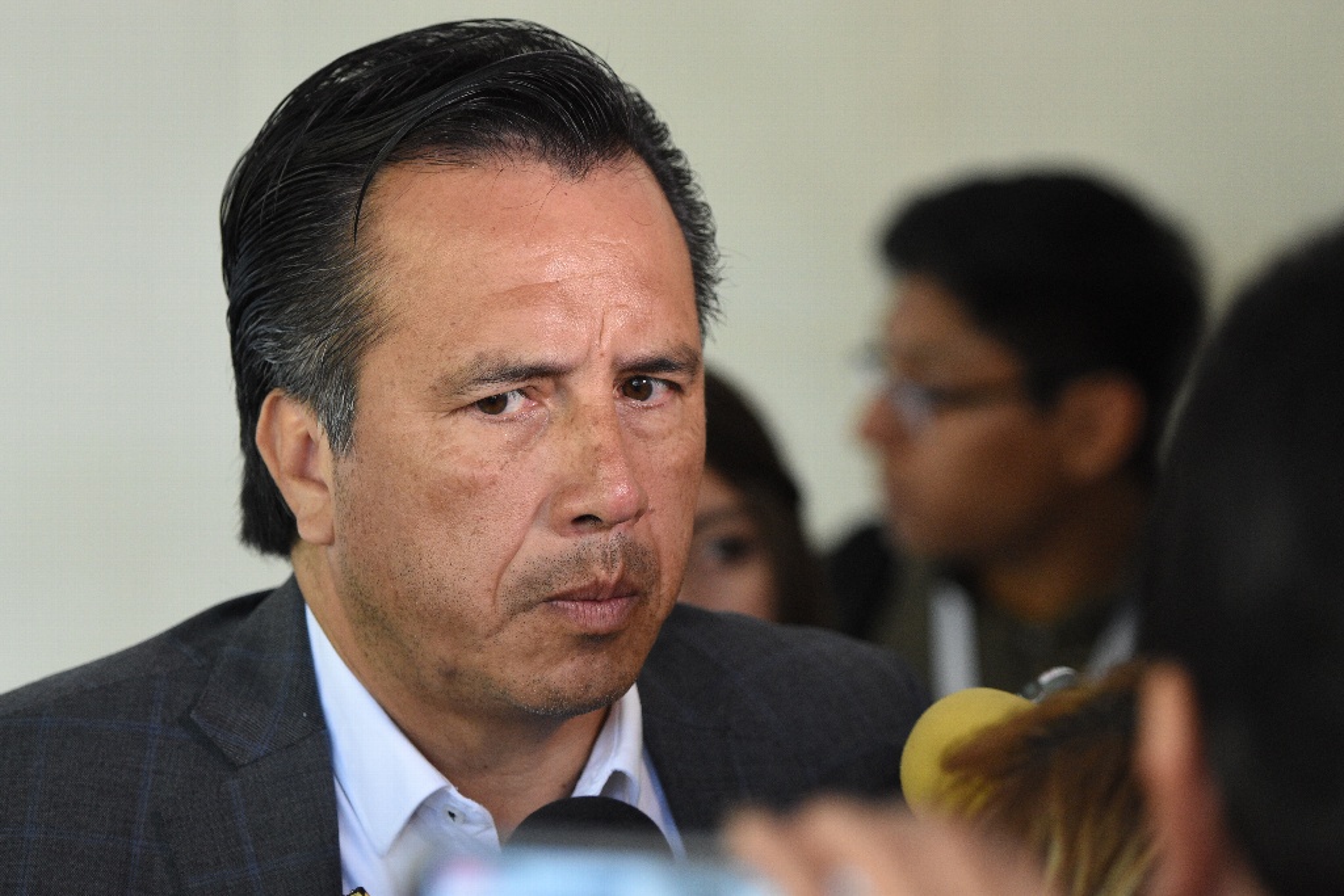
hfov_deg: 12.2
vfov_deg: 8.2
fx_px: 6272
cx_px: 672
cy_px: 448
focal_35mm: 168
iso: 1600
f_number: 2.8
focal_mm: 112
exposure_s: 1/250
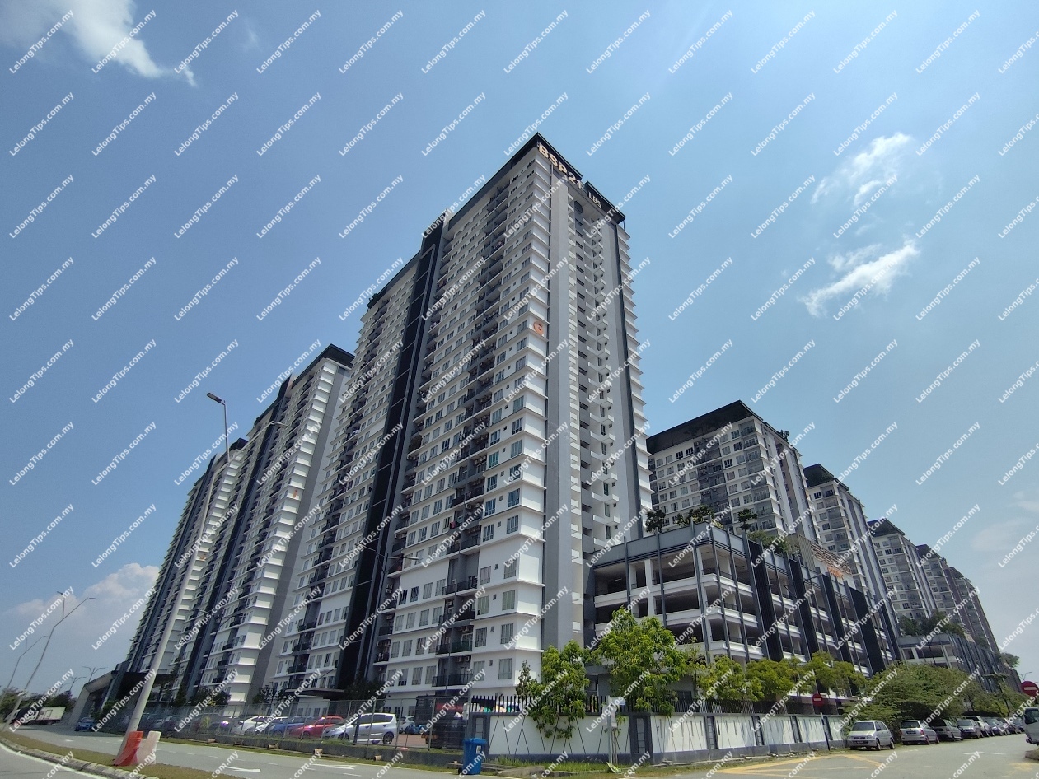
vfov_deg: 78.1
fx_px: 480
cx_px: 520
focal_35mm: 16
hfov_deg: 94.5
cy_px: 390
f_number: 2.2
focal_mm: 1.65
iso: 50
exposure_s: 1/3769
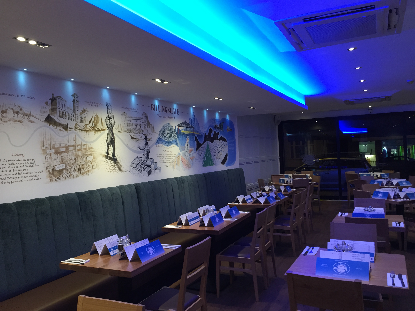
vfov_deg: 48.2
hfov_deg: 61.7
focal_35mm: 29
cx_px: 208
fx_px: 348
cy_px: 156
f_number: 2.2
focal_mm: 4.15
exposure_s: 1/30
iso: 80
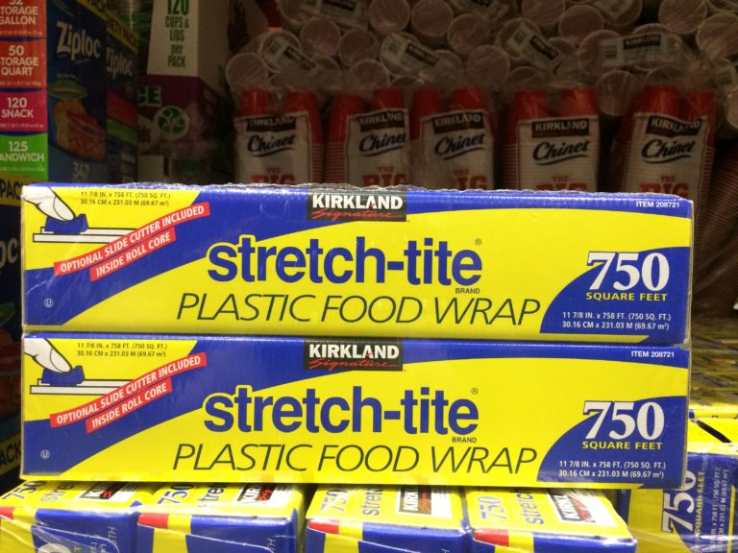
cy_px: 276
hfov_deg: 61.7
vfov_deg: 48.2
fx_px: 618
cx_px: 369
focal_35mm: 29
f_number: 2.2
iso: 200
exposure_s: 1/30
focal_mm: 4.15
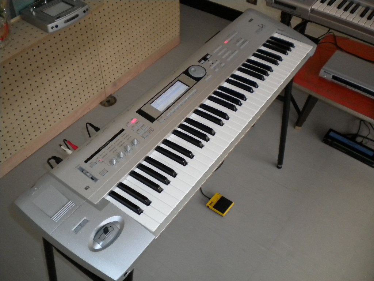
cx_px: 187
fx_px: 378
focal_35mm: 35
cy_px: 140
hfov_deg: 52.6
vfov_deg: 40.7
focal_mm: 6.3
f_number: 3.1
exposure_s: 1/30
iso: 400
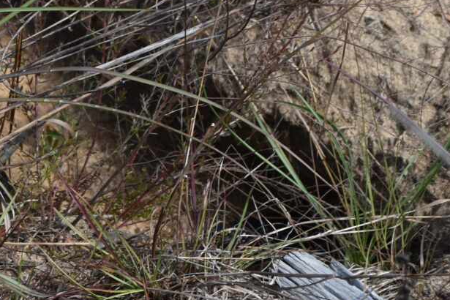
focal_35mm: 275
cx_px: -284
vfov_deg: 5.0
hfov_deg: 7.3
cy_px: -59
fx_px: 3433
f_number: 9
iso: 200
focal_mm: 55
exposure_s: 1/320
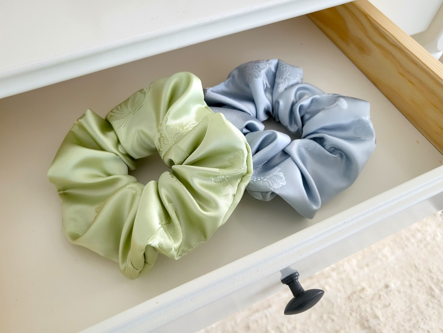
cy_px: 166
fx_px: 333
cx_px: 222
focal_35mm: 26
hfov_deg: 67.3
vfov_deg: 53.1
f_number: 1.8
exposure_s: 1/120
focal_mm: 4.25
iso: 100
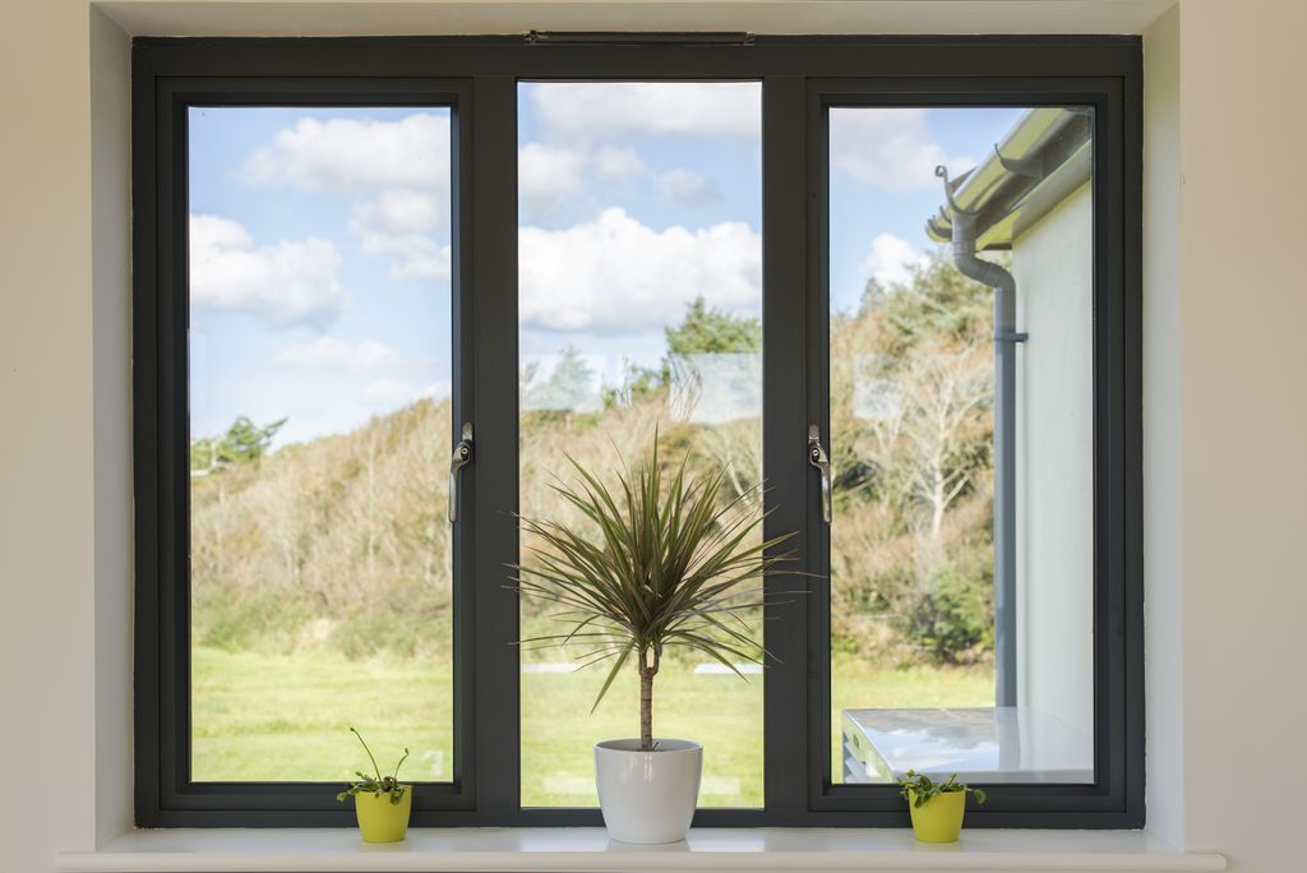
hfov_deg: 39.6
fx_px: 1816
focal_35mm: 50
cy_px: 436
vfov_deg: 27.0
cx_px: 654
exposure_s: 1/200
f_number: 5.6
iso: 100
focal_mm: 50
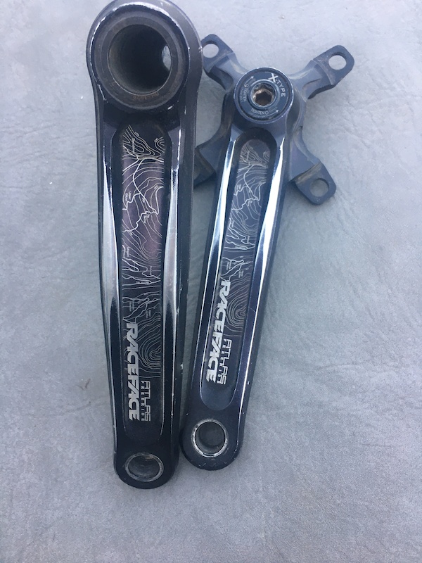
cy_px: 282
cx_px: 211
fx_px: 471
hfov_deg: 48.2
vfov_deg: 61.7
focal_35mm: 29
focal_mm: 4.15
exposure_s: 1/40
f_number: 2.2
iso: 25
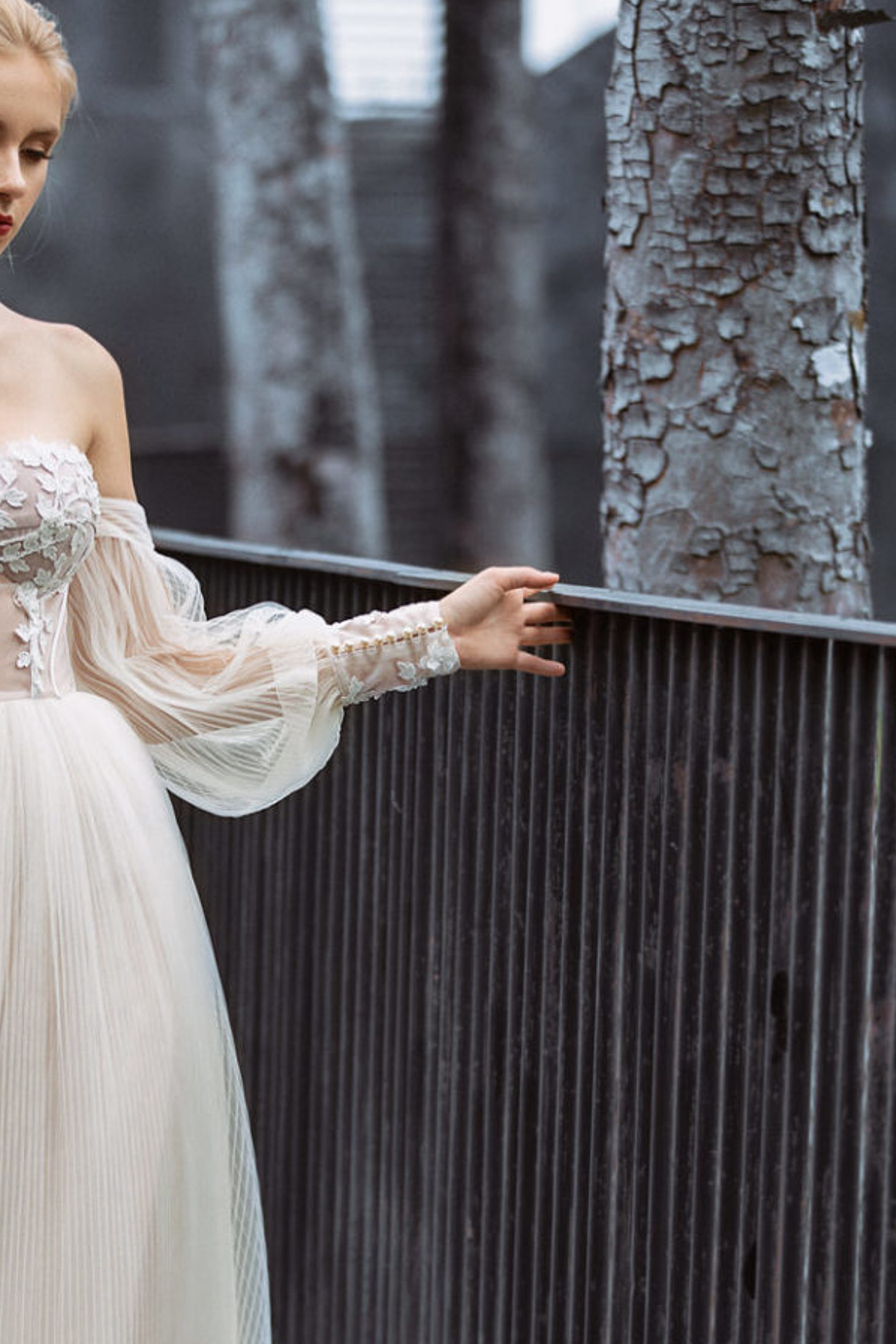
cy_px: 945
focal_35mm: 197
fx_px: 7354
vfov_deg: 10.4
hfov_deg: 7.0
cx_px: 150
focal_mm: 115
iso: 100
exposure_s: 1/200
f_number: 2.8
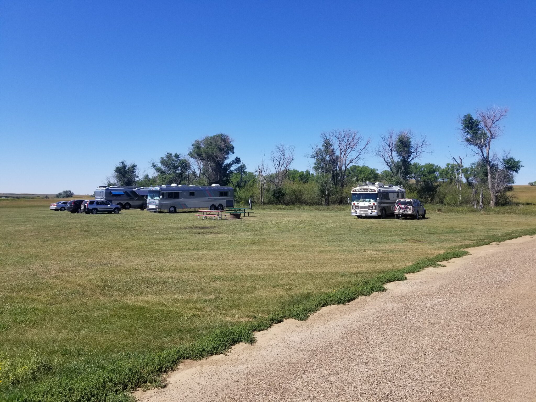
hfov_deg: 67.3
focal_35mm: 26
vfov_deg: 53.1
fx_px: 403
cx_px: 268
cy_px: 201
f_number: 1.7
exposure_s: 1/2720
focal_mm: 4.25
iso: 50
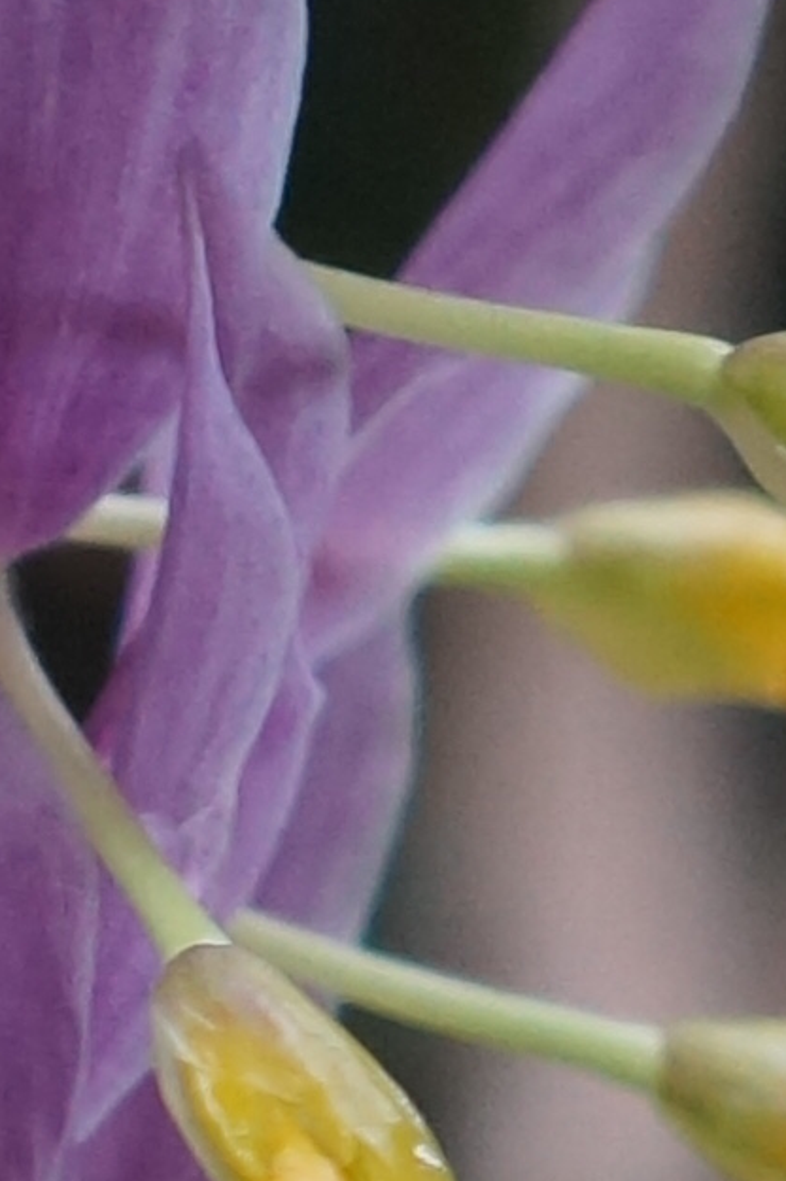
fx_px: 12359
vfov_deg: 5.4
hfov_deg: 3.6
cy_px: -671
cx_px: -261
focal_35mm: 377
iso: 1250
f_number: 4
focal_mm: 32
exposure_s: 1/160
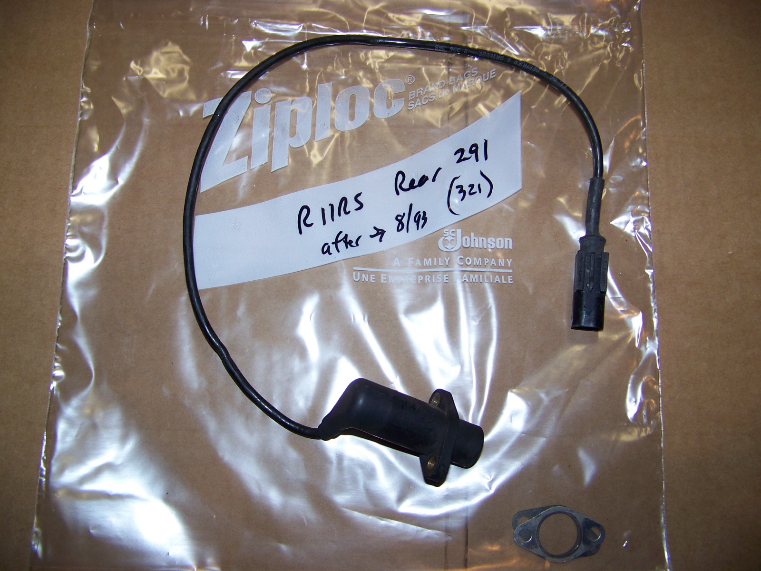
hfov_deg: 51.4
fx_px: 791
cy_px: 286
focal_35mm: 36
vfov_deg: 39.7
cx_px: 380
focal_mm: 5.85
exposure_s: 1/30
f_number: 2.8
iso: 64
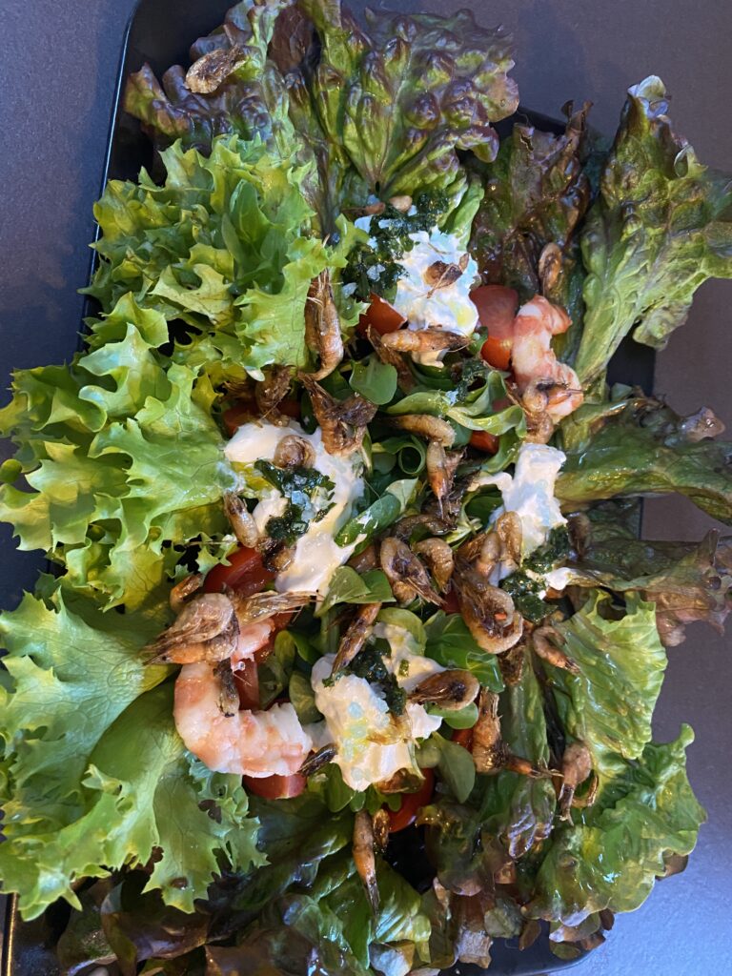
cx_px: 366
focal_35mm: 26
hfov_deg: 53.1
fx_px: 733
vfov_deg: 67.3
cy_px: 488
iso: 640
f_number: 1.8
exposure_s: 1/25
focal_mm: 4.25
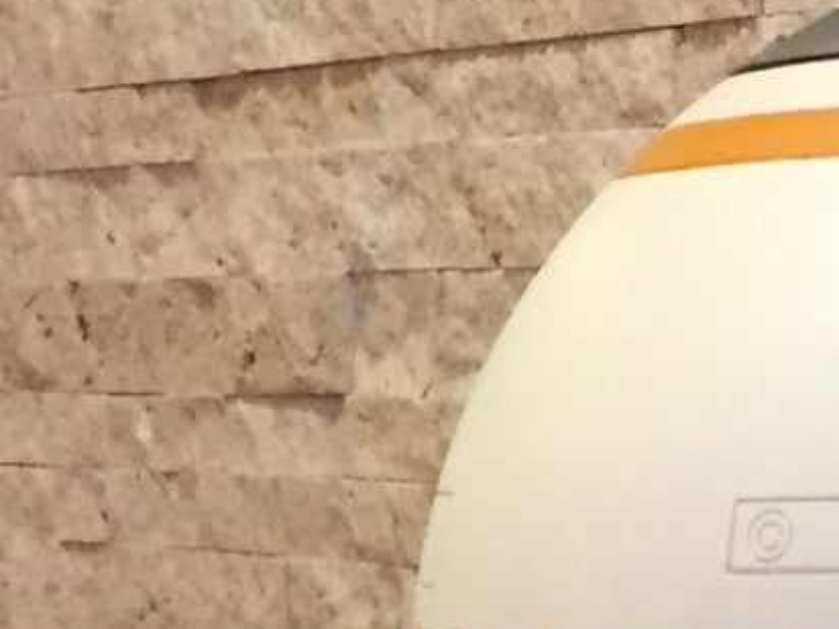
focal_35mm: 180
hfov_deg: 11.0
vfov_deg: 7.8
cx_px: 586
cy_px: 1403
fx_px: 4363
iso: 250
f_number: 2.2
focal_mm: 4.15
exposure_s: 1/30
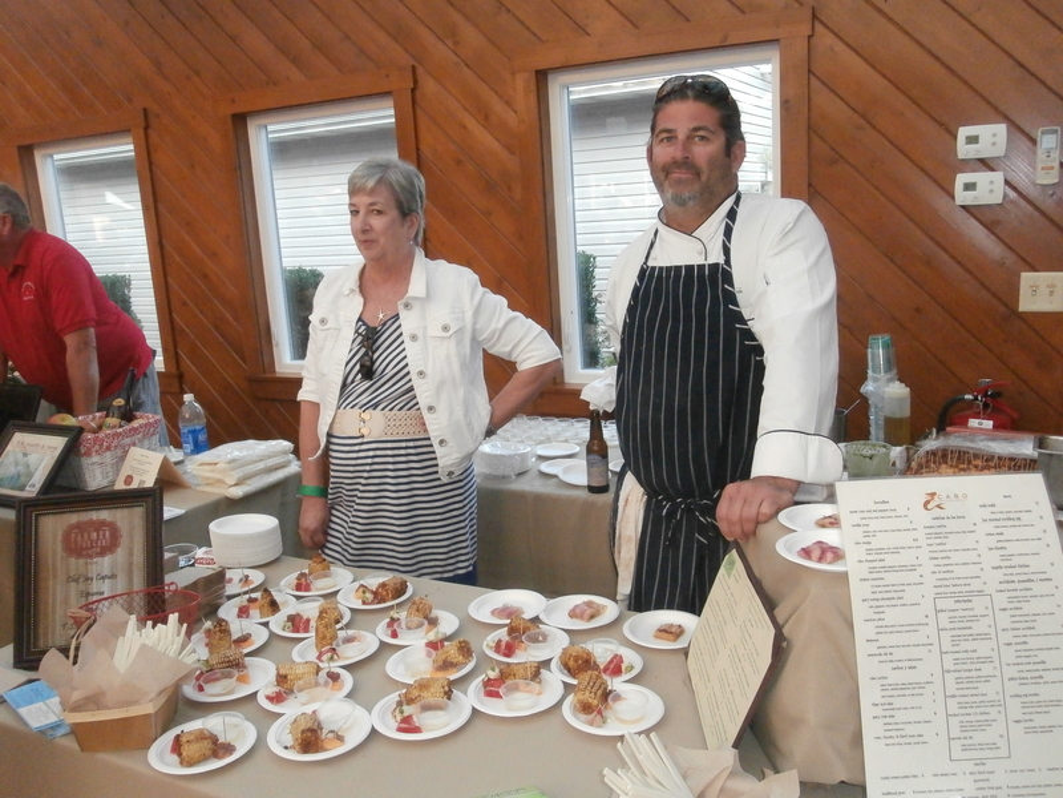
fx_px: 921
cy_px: 399
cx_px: 532
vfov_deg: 46.8
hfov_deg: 60.0
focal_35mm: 30
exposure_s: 1/160
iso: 800
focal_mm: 5.36
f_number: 3.5
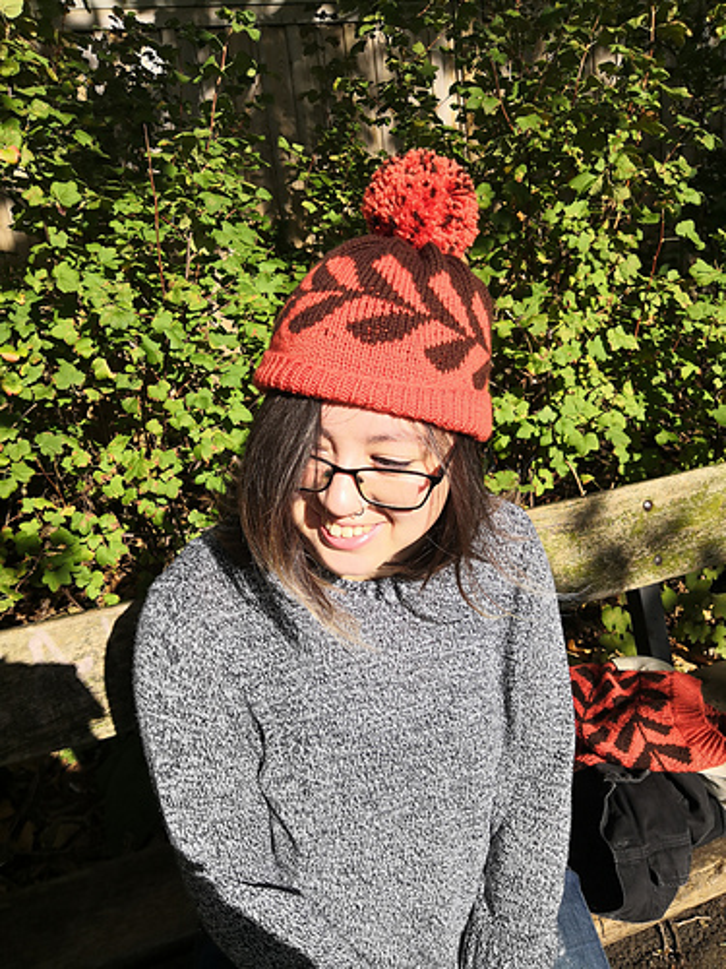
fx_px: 755
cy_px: 484
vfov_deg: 65.3
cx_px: 363
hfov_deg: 51.4
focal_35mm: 27
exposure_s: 1/962
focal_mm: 3.95
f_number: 1.8
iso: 50
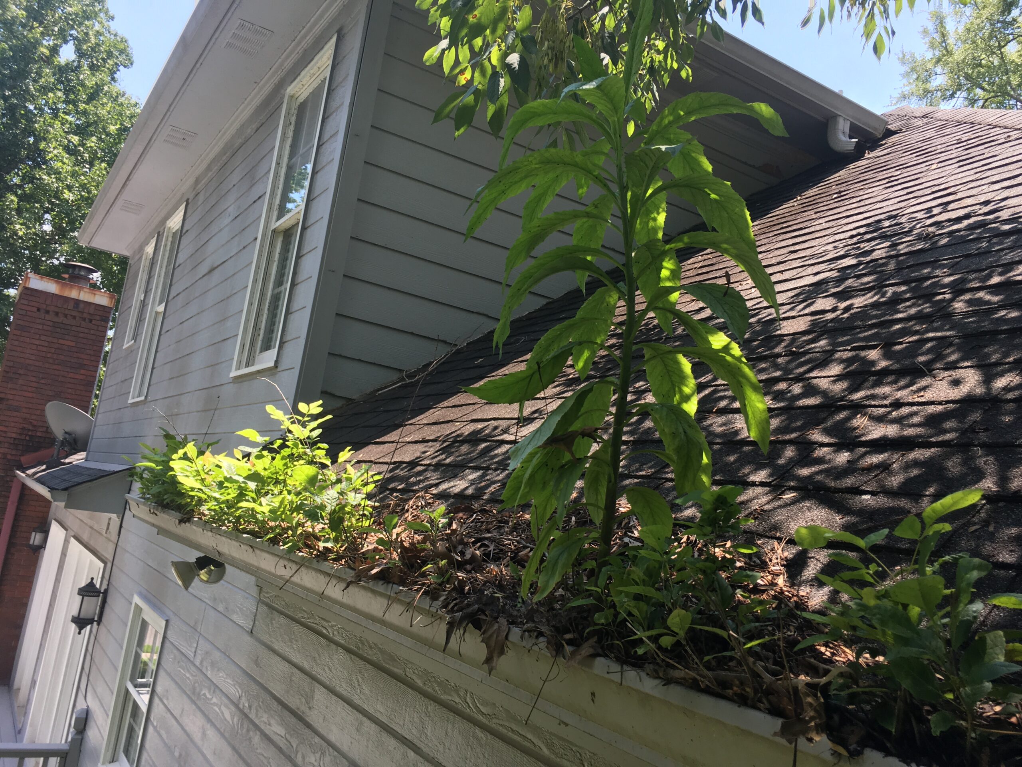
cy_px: 384
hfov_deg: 61.7
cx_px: 511
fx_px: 856
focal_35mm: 29
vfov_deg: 48.2
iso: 25
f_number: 2.2
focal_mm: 4.15
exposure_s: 1/322
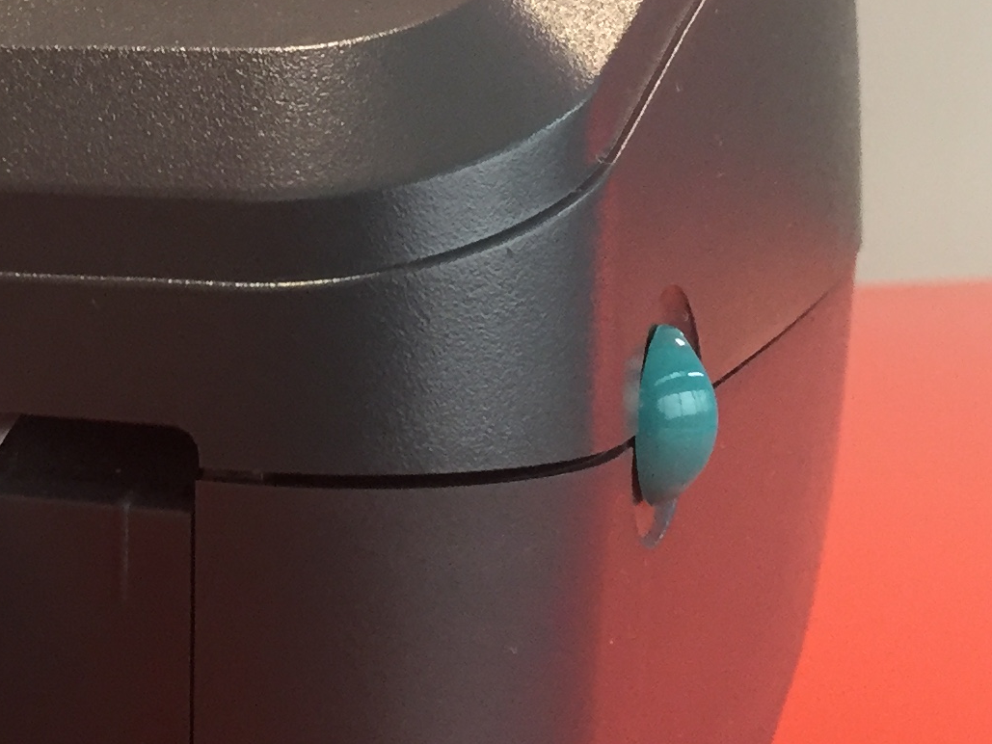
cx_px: -198
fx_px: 2637
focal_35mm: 92
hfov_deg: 20.0
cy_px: 290
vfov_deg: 16.1
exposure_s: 1/30
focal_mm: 4.15
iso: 100
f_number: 2.2
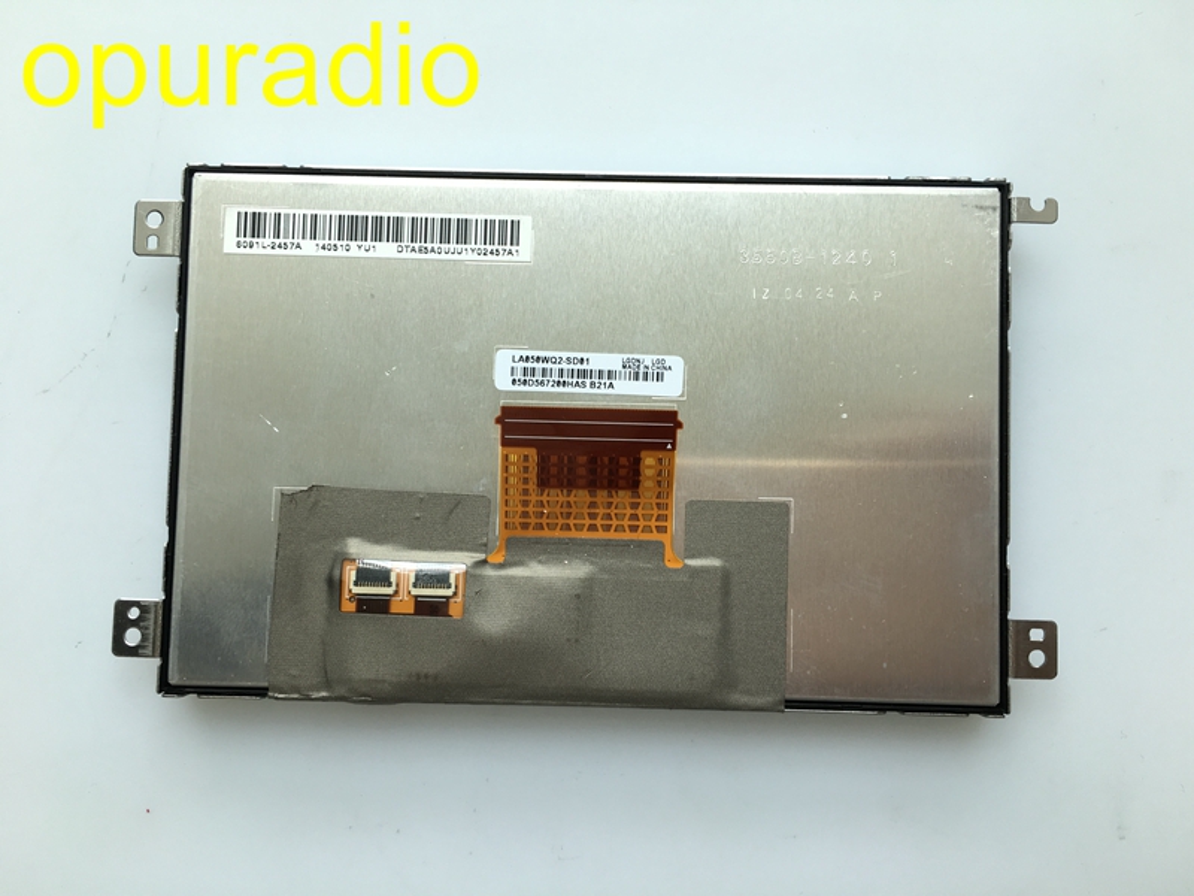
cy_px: 448
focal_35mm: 29
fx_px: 1000
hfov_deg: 61.7
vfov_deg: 48.2
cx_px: 597
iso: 25
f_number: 2.2
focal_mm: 4.15
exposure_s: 1/100
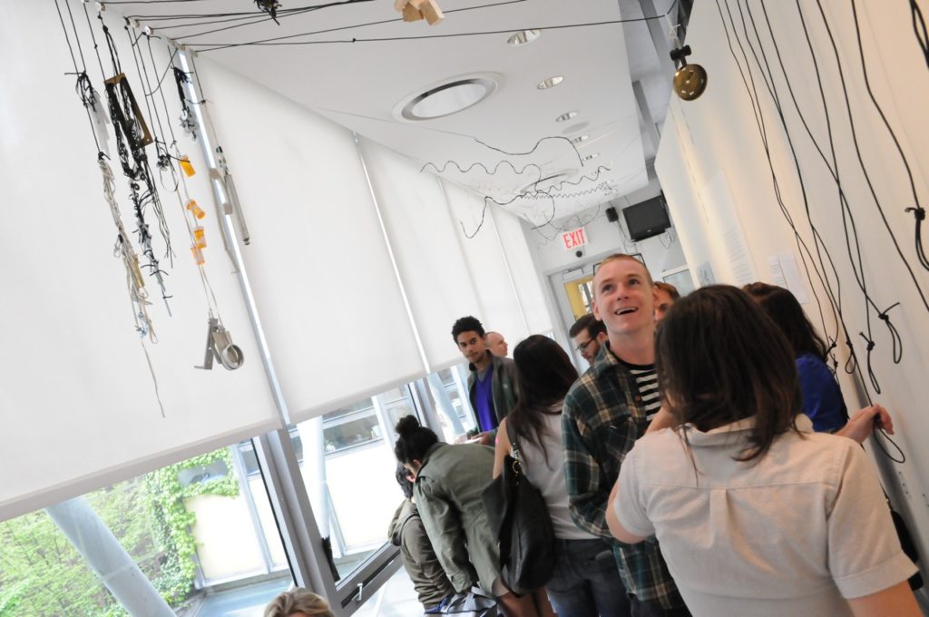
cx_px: 464
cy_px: 308
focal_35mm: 30
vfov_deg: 43.5
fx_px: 773
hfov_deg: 62.0
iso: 3200
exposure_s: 1/160
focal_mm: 20
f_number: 5.6
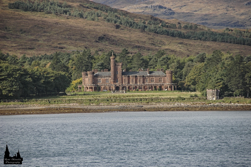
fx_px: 2090
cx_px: 126
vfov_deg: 4.6
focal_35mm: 300
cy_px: 84
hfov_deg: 6.9
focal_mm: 200
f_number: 5.6
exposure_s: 1/500
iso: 200
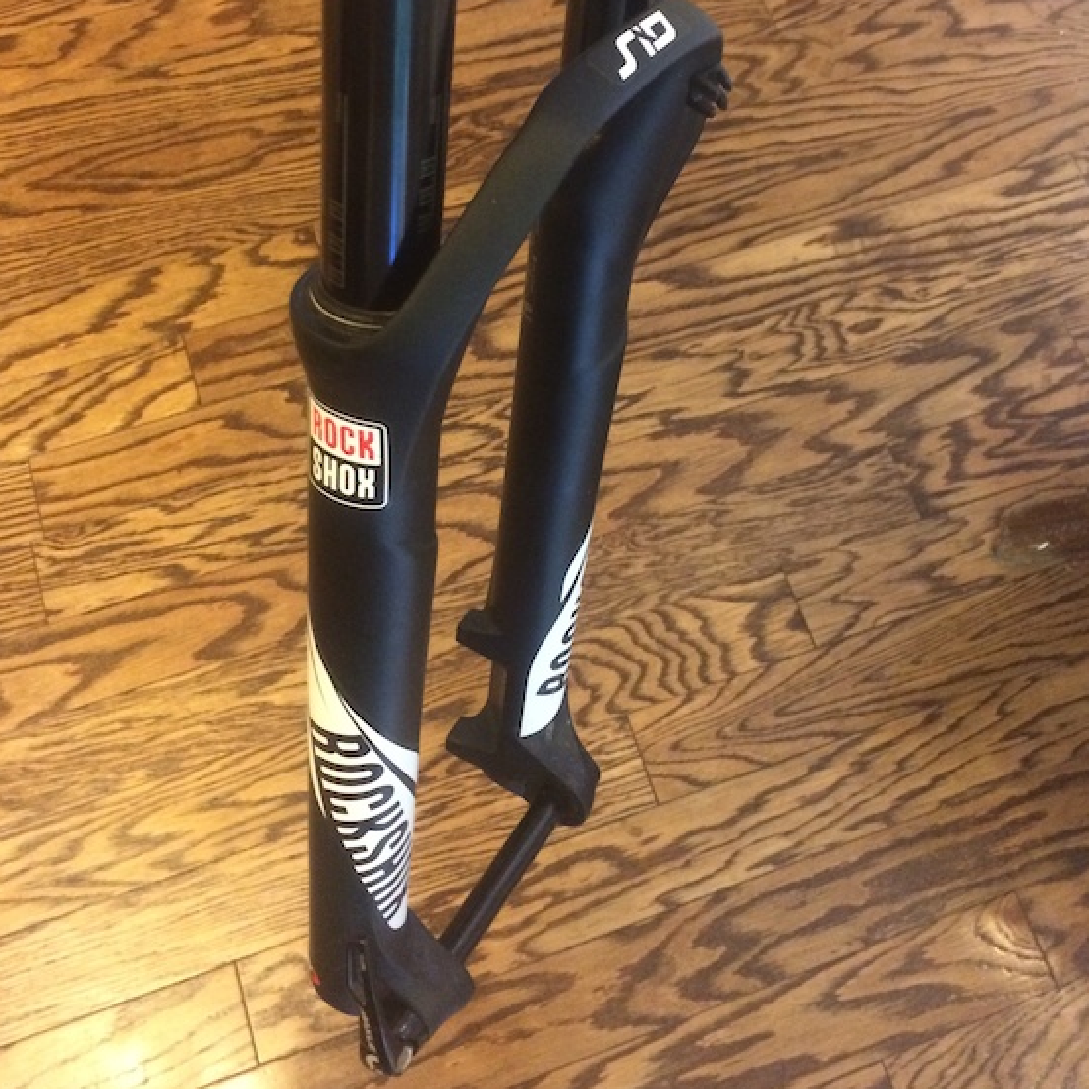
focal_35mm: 37
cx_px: 521
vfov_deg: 44.0
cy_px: 328
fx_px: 1317
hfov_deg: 44.9
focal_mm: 4.15
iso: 400
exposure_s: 1/15
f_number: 2.2
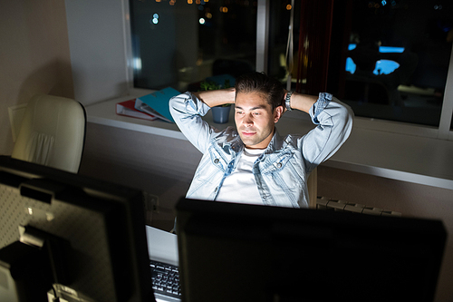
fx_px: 440
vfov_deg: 37.8
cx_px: 226
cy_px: 151
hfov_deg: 54.5
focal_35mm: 35
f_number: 2.2
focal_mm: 35
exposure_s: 1/125
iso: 800
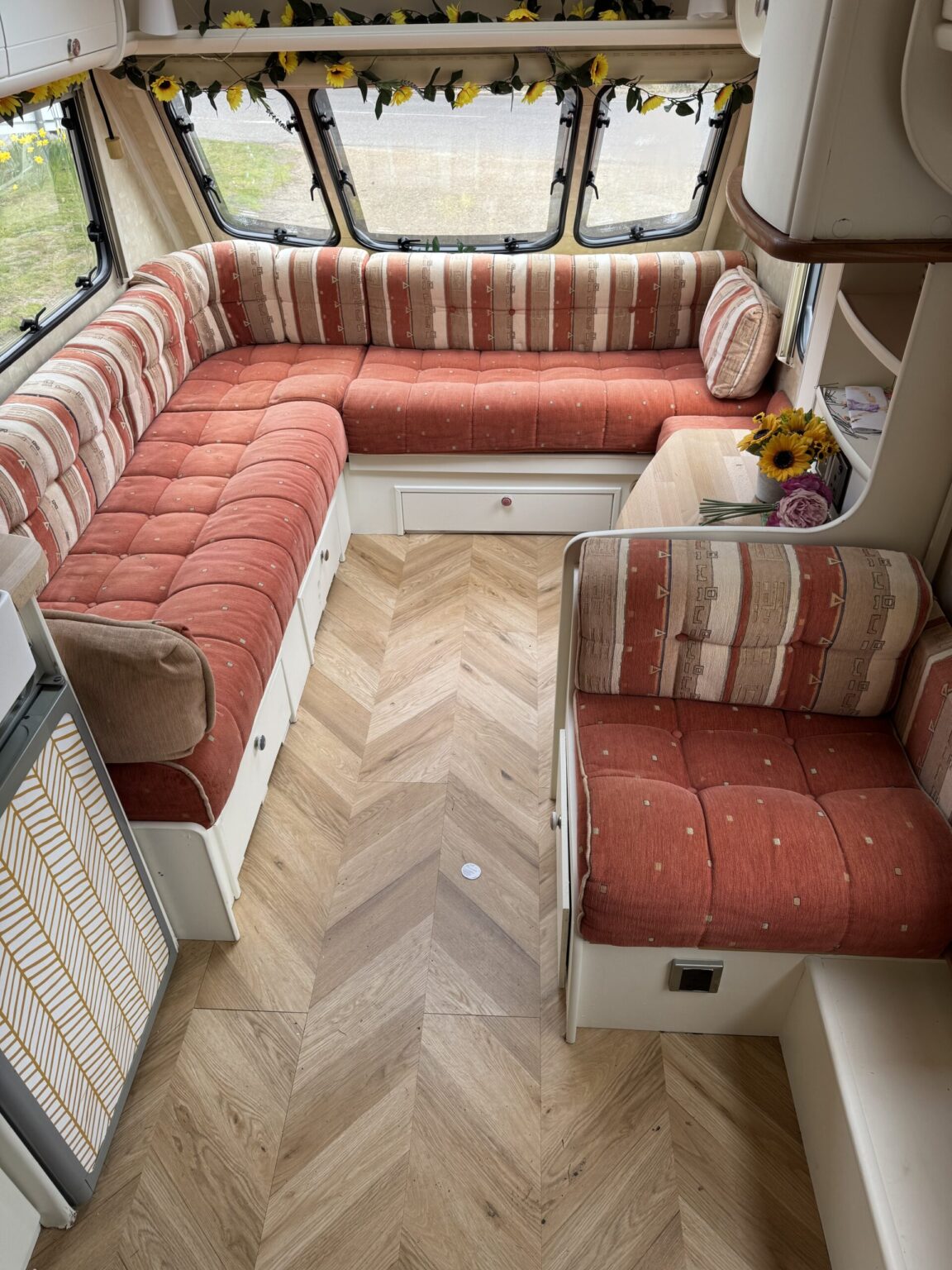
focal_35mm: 24
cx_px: 476
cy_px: 635
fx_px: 880
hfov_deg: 56.8
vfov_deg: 71.6
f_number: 1.78
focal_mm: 6.76
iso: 64
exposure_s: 1/192
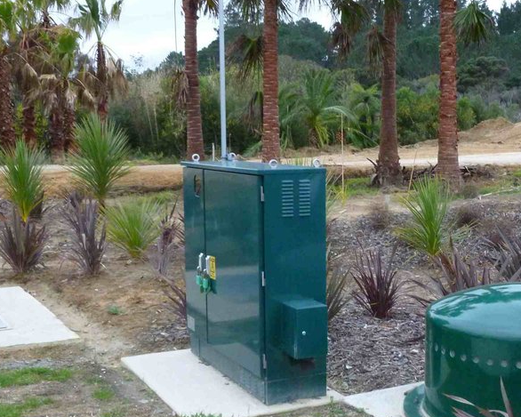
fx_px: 771
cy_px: 234
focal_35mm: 50
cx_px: 346
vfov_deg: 30.2
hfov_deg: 37.0
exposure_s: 1/30
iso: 400
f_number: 3.4
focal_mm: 5.4
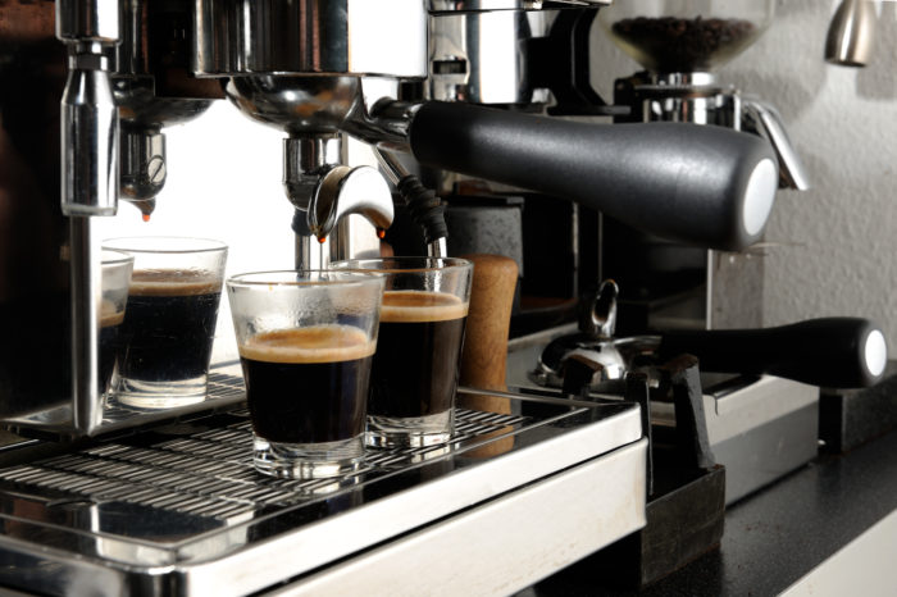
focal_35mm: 58
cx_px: 448
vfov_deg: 23.4
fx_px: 1444
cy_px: 298
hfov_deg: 34.5
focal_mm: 58
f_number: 13
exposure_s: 1/125
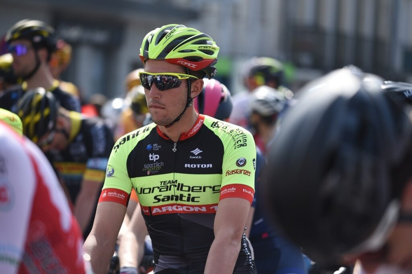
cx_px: 206
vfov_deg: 8.1
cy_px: 137
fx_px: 1946
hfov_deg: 12.1
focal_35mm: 170
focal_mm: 170
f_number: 4
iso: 800
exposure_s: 1/3200
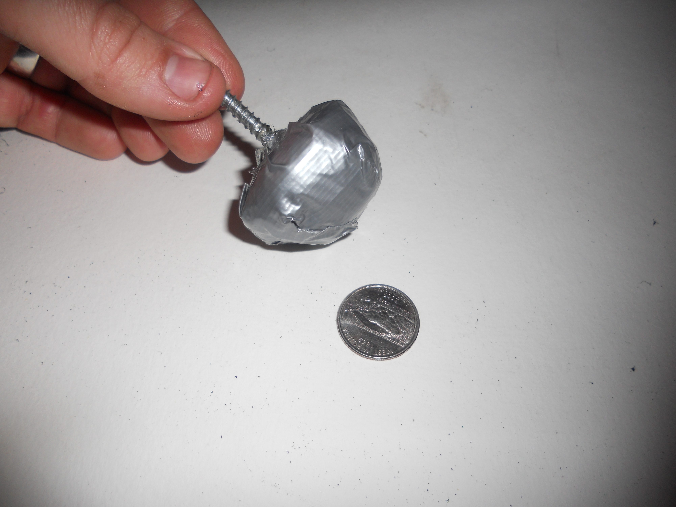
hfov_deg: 65.3
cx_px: 338
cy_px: 254
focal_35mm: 27
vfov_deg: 51.4
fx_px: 527
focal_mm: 4.9
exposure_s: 1/25
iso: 80
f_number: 8
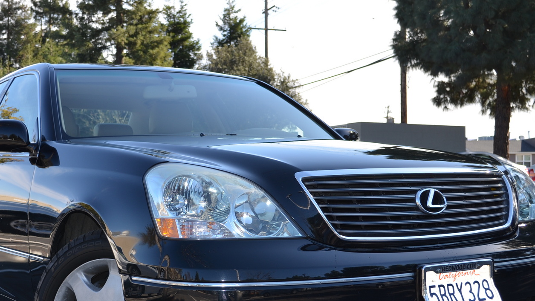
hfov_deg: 39.8
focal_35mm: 52
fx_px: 738
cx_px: 235
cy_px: 223
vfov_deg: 22.9
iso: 100
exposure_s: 1/200
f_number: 5.6
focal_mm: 26
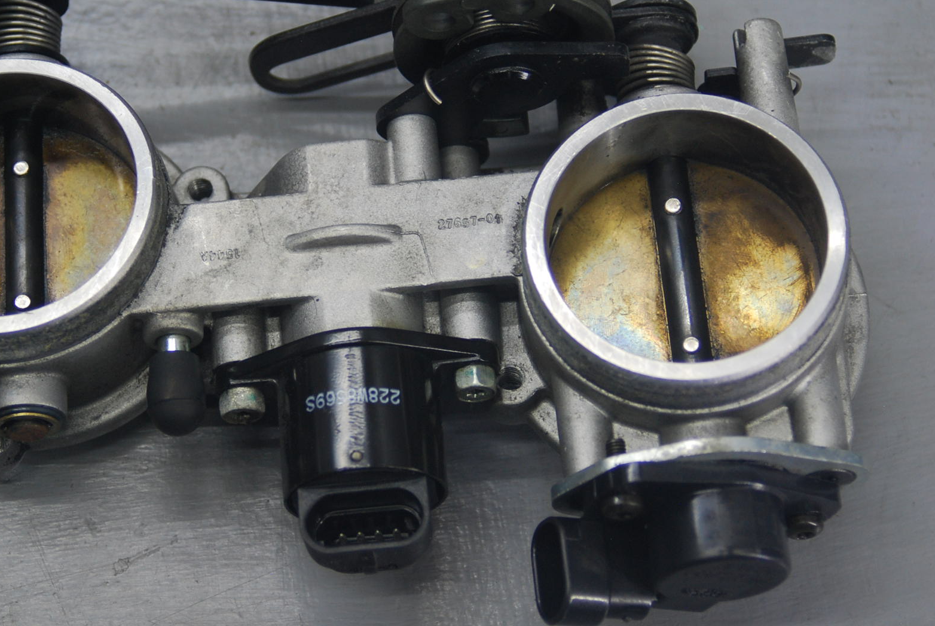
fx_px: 2704
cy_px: 272
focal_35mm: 104
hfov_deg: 19.6
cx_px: 361
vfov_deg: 13.2
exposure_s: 1/40
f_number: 4.8
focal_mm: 56
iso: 400
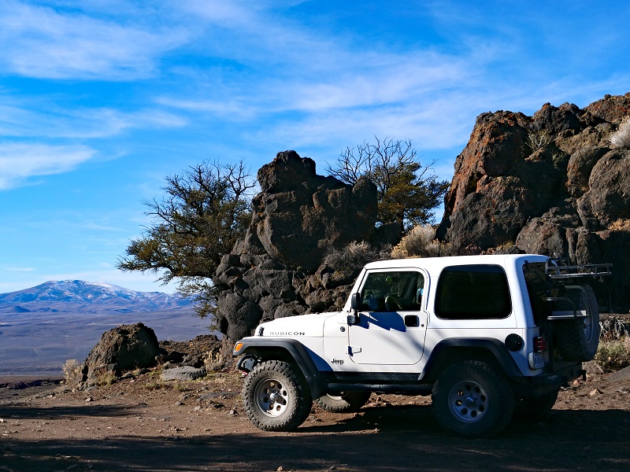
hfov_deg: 34.9
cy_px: 245
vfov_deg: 26.6
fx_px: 1001
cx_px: 292
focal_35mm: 55
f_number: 9
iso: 200
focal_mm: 22
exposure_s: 1/400
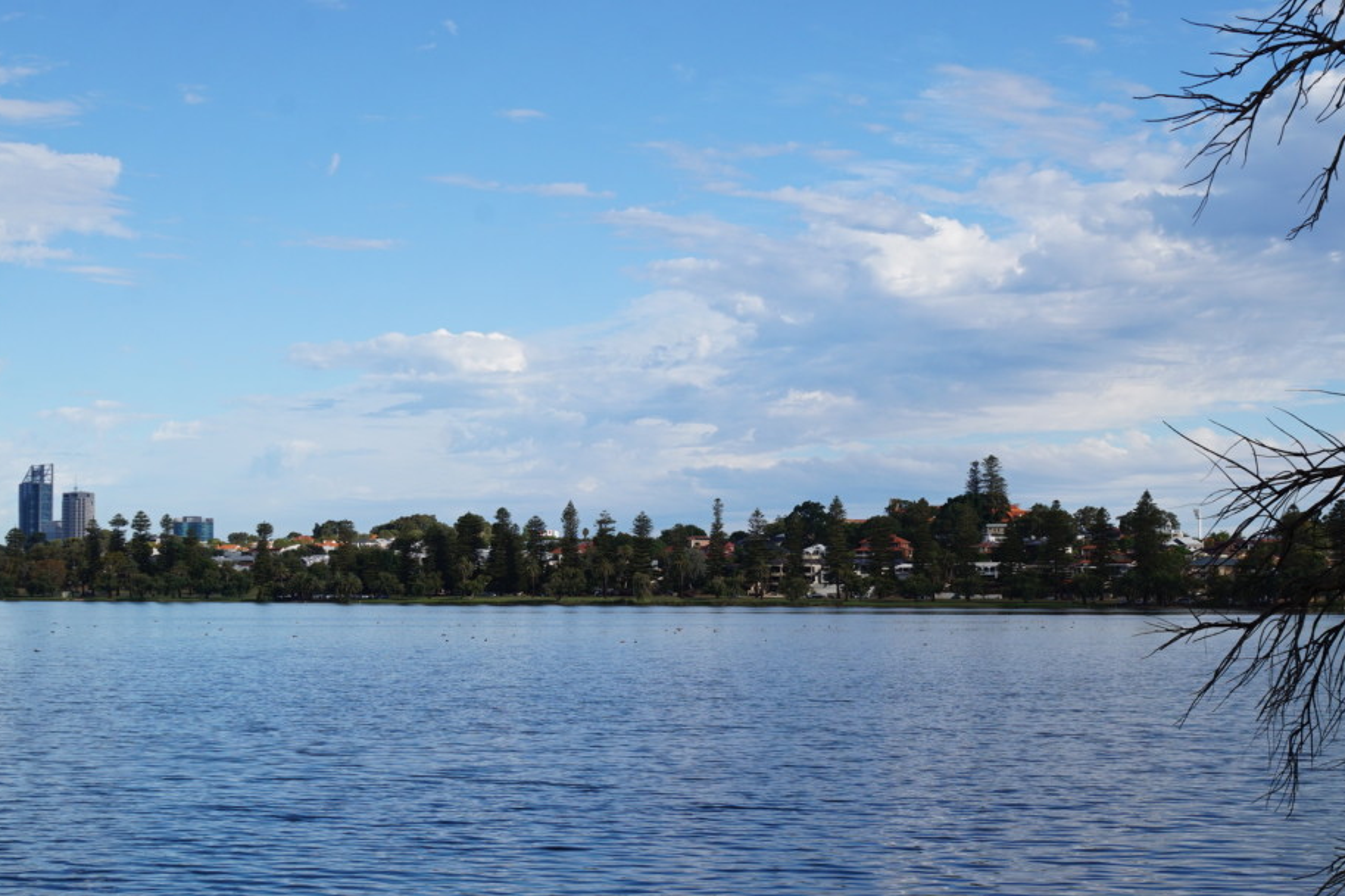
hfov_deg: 31.9
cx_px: 696
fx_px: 2353
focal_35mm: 63
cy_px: 569
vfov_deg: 21.5
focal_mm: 30
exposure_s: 1/125
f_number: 14
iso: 100
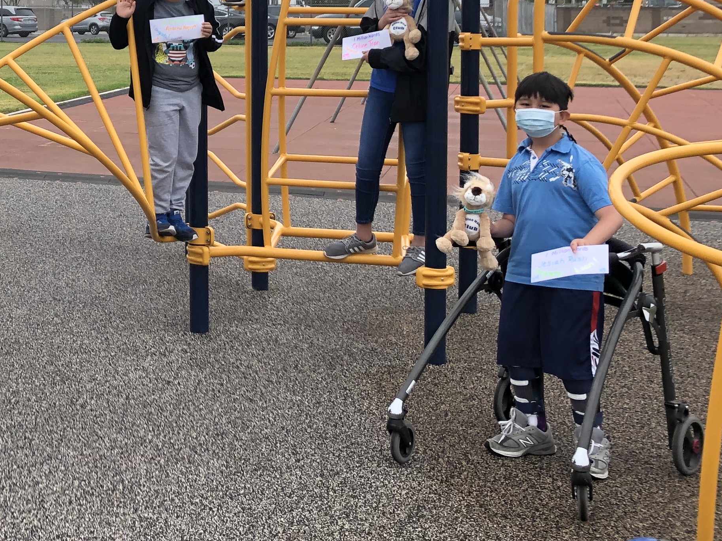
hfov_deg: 28.9
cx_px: -26
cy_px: 40
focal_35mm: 62
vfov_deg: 23.0
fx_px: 1293
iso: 20
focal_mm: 3.99
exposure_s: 1/437
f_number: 1.8
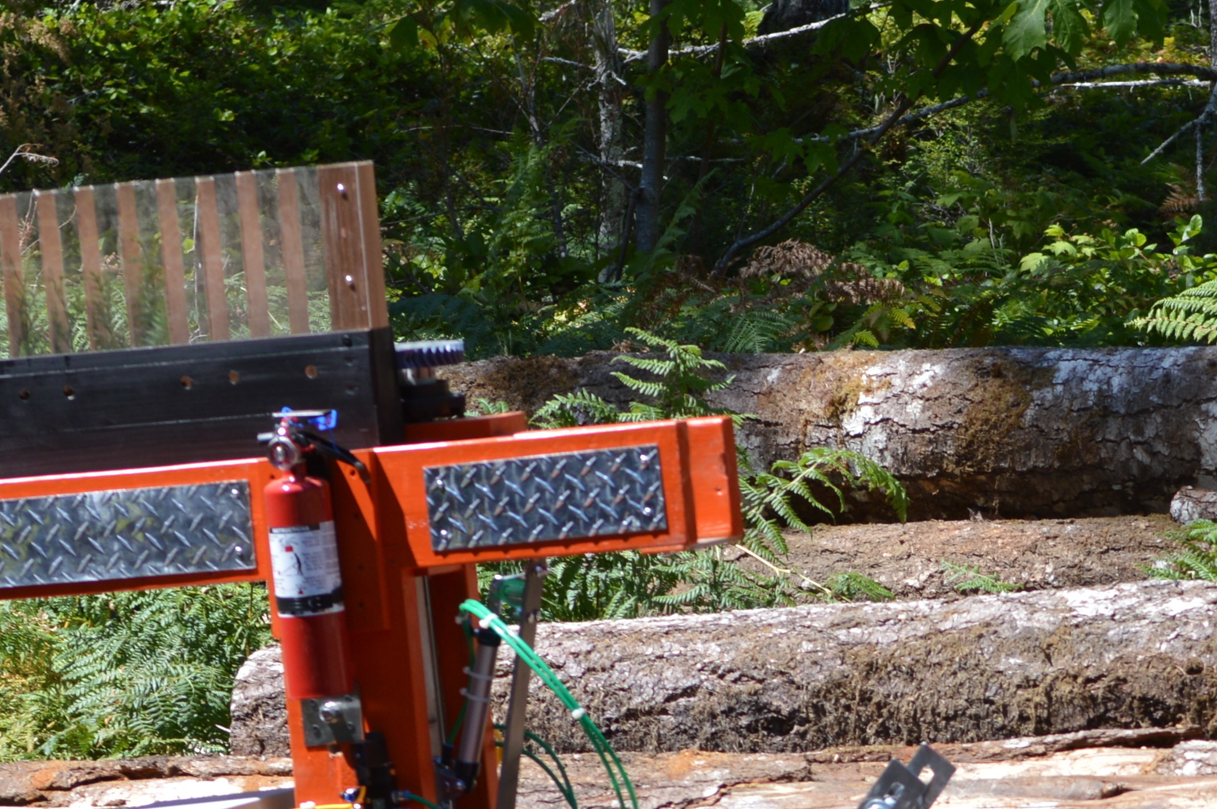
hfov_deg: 8.8
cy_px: 523
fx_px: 7849
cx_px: 1026
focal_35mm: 232
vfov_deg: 5.9
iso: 100
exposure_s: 1/200
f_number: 7.1
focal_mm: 55
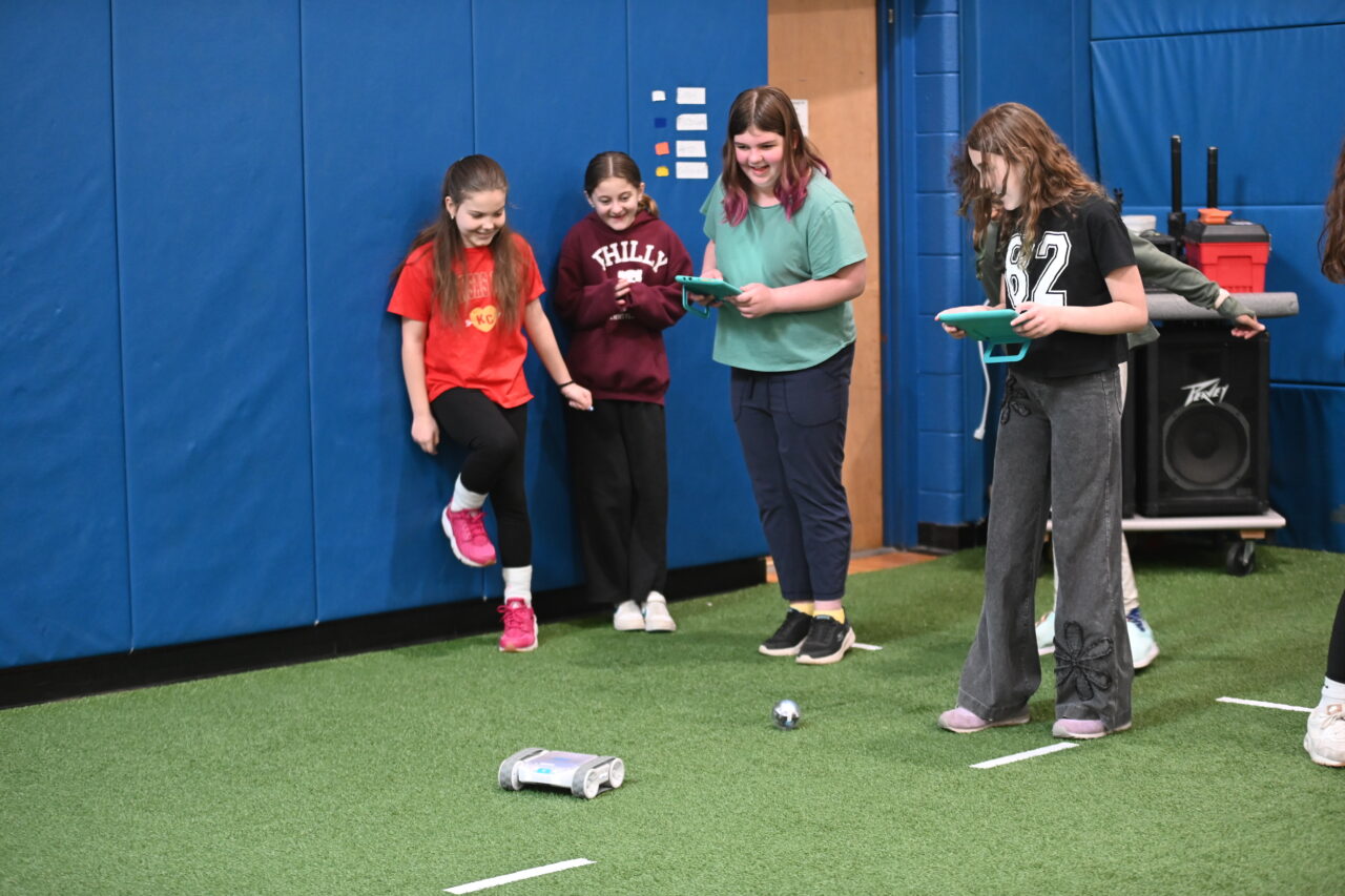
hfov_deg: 26.0
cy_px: 448
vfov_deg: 17.5
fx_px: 2914
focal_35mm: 78
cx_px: 672
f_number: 2.8
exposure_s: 1/125
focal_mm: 78
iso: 3200
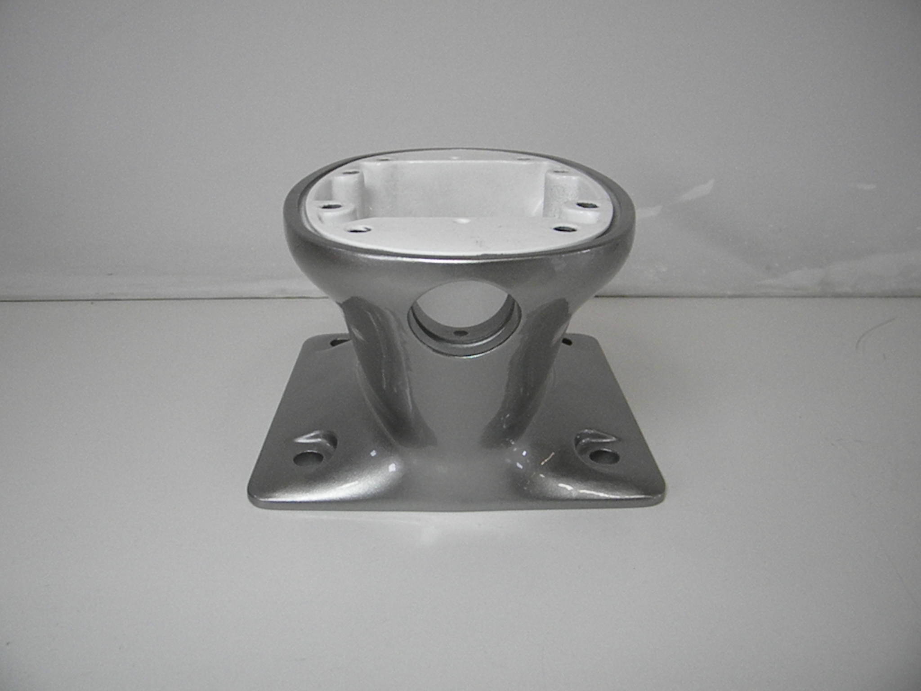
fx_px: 745
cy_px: 346
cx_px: 460
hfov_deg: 63.4
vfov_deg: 49.7
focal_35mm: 28
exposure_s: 1/390
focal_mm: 5
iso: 720
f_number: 7
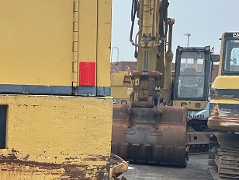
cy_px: 123
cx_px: -119
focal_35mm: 85
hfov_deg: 19.9
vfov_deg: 17.3
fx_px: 587
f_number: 1.5
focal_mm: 5.7
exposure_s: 1/639
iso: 50
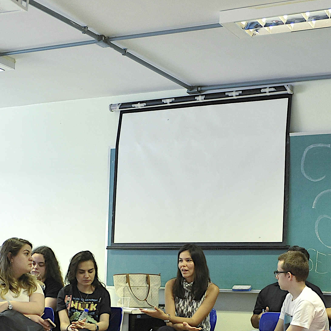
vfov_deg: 25.8
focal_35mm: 65
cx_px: 184
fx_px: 703
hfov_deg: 26.5
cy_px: 286
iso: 2500
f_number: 3.5
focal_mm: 28
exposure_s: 1/100
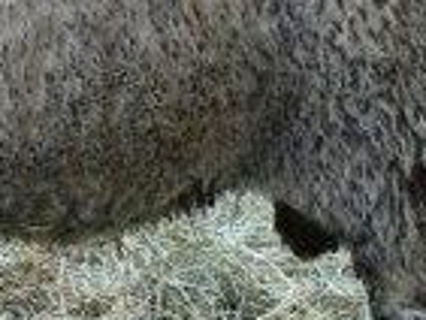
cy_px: 115
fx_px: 3473
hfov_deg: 7.0
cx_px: -124
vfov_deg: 5.3
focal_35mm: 282
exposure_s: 1/50
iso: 80
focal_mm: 14.9
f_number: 3.6
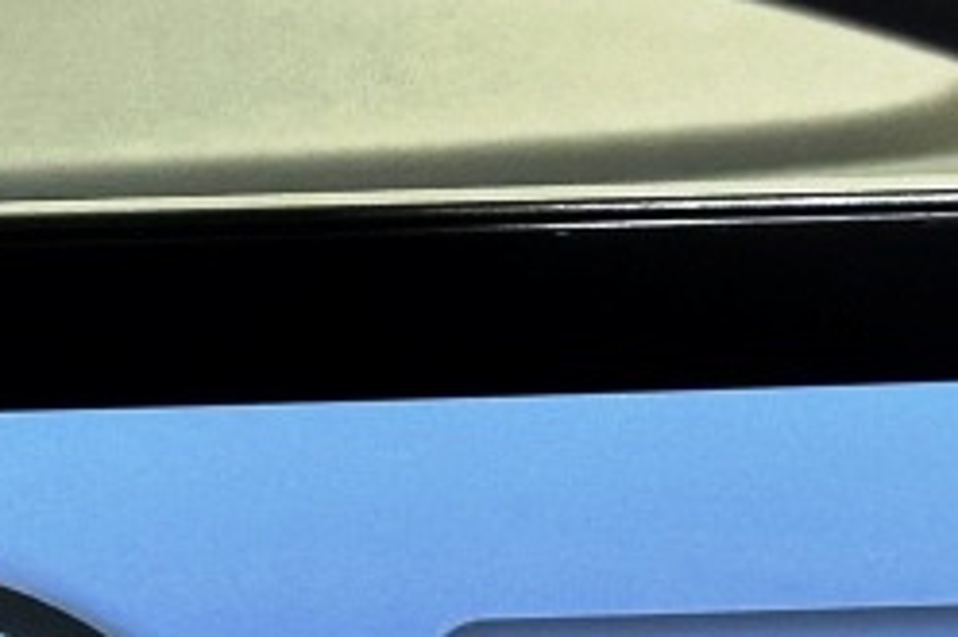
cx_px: -243
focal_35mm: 206
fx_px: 5478
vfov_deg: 6.5
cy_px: 1197
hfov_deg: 9.8
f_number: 1.78
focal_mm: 6.86
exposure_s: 1/38
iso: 320
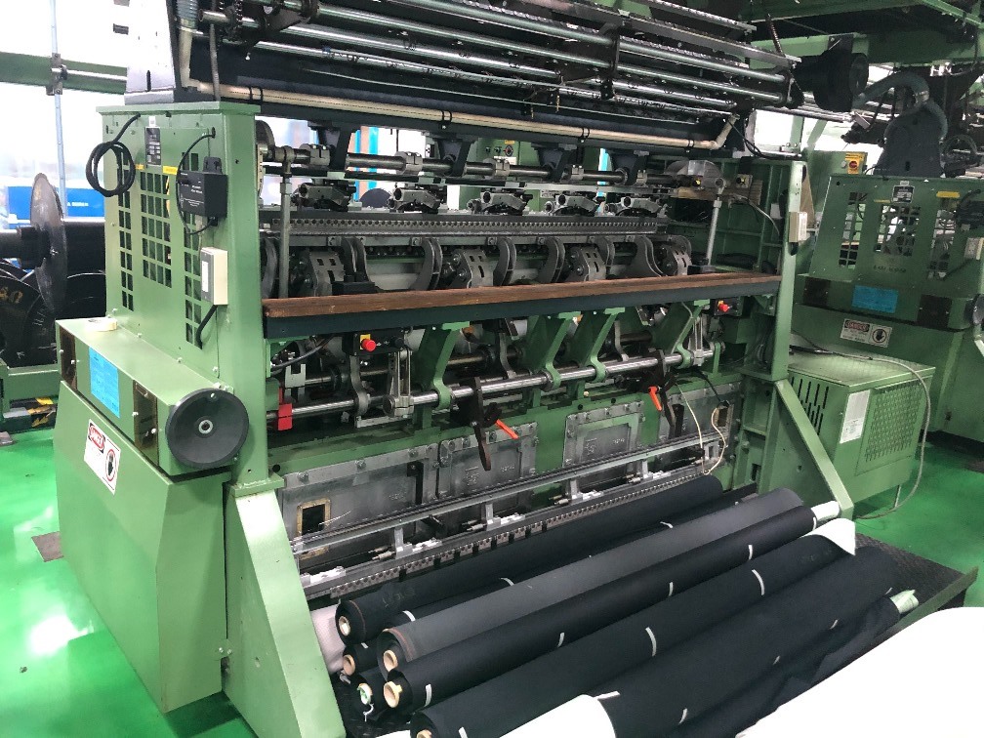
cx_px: 492
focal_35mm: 28
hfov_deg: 63.4
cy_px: 369
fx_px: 796
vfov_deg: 49.7
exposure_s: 1/5
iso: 100
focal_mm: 3.99
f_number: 1.8
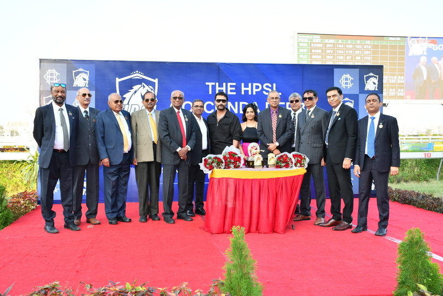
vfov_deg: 36.9
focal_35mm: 36
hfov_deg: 53.1
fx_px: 443
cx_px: 222
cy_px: 148
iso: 250
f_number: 6.3
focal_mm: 24
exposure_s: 1/160
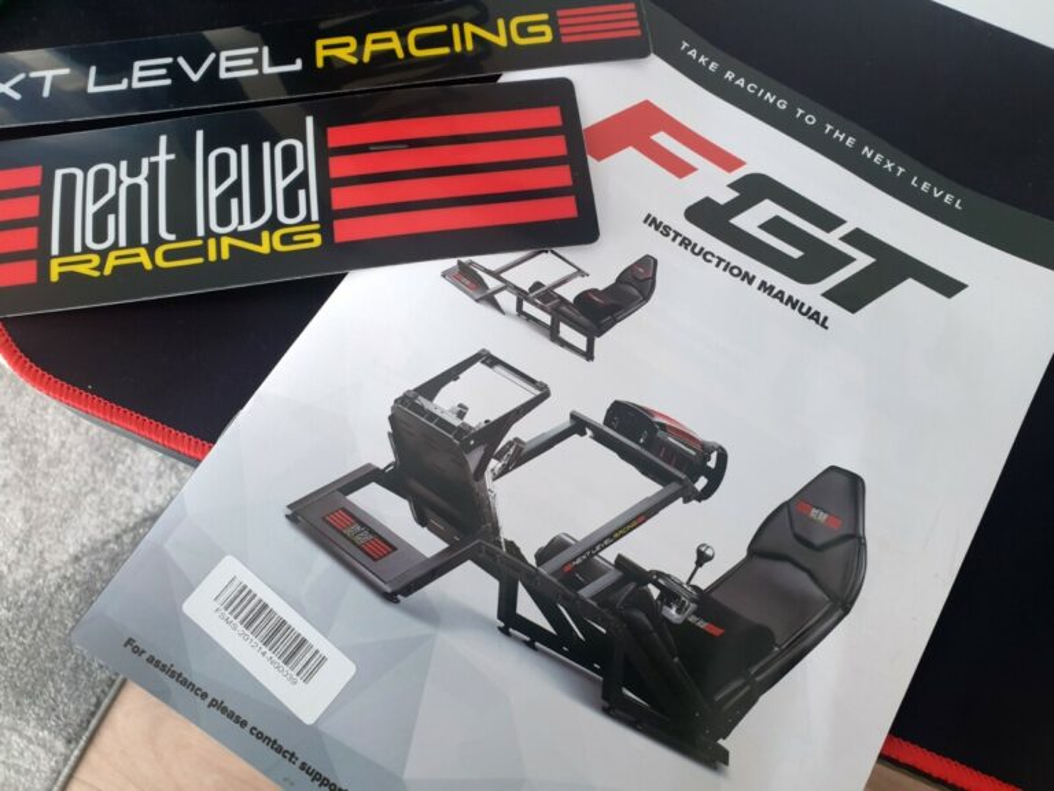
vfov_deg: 53.1
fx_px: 792
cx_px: 527
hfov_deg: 67.3
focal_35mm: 26
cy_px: 396
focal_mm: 4.3
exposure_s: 1/50
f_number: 2.4
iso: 125
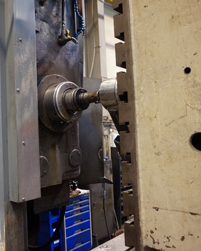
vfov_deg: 52.8
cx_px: 73
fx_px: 253
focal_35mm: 34
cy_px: 125
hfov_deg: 43.0
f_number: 3.5
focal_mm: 16
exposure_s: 1/60
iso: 3200
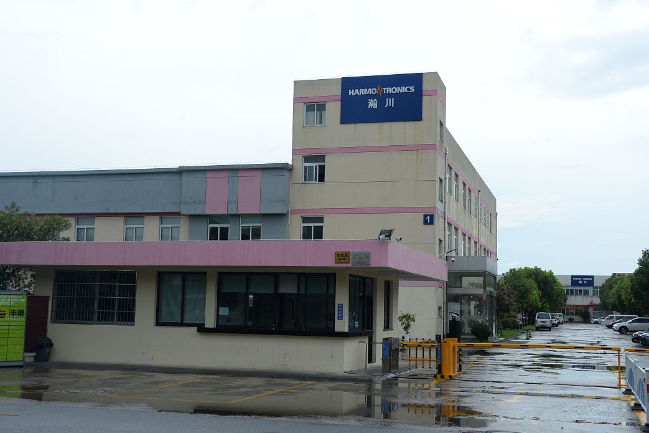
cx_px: 347
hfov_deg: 42.7
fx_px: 829
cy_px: 229
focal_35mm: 46
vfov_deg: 29.2
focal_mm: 40
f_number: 9
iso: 320
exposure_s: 1/320
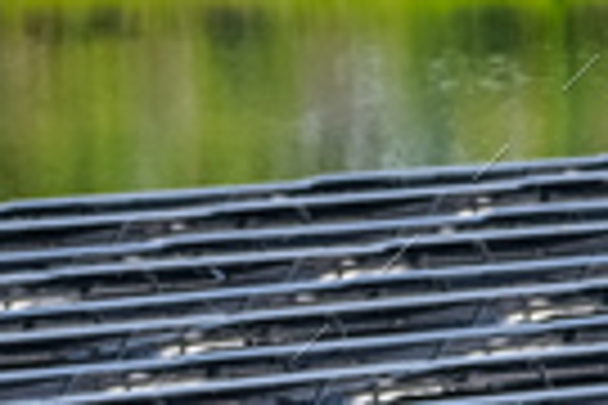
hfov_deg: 2.3
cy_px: 731
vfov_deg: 1.5
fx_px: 15097
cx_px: 784
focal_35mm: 894
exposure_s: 1/400
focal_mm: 203.9
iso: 100
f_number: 5.6
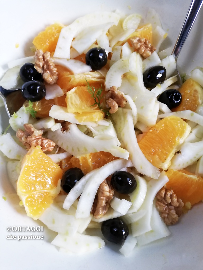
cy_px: 135
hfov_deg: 53.1
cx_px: 102
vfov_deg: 67.3
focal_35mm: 26
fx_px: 203
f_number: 2.2
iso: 160
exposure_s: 1/33.3
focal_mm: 3.81
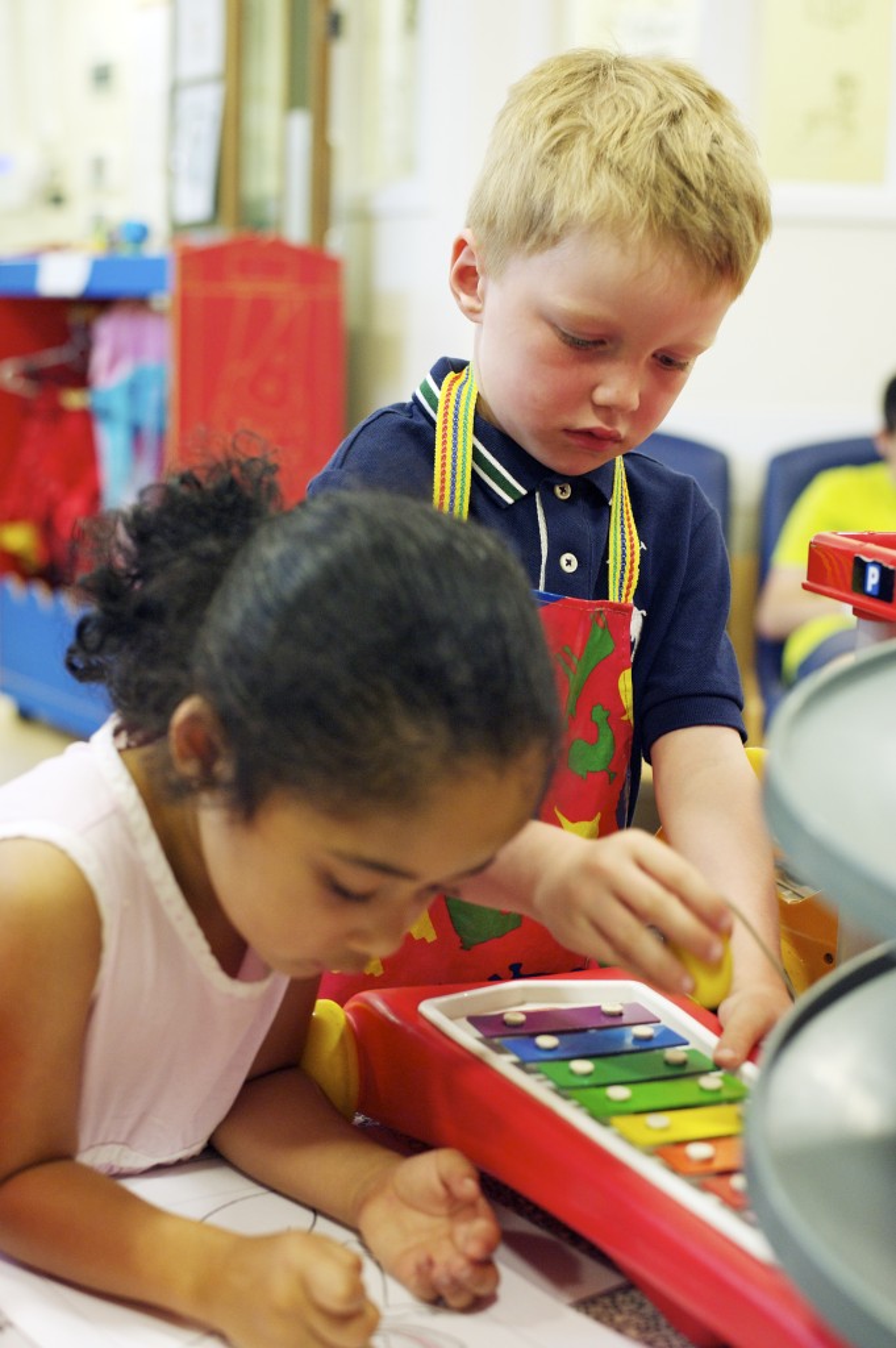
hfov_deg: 26.9
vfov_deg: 39.6
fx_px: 1870
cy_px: 674
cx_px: 448
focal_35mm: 50
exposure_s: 1/60
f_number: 4
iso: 1000
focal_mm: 50
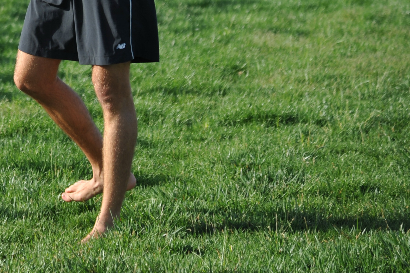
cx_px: -40
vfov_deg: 4.7
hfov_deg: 7.0
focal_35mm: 292
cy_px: -35
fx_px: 3324
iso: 200
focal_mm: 120
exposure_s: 1/500
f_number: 4
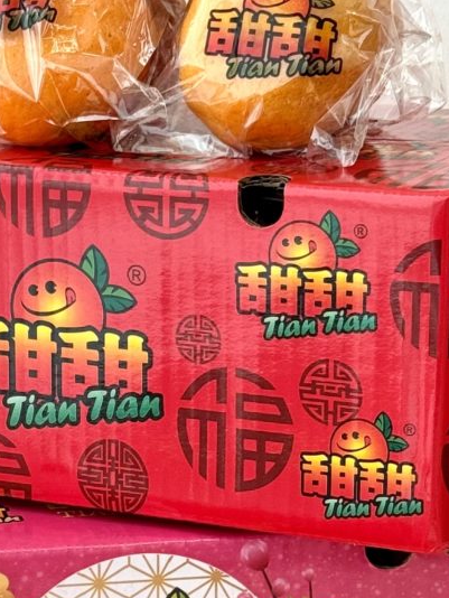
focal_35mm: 138
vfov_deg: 14.2
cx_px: 148
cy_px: 482
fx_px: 2385
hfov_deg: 10.7
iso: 64
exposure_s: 1/148
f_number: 1.78
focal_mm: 6.76
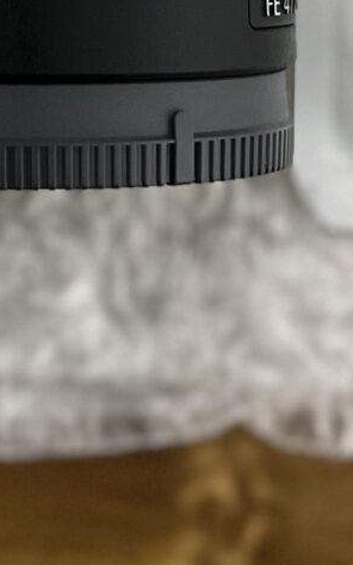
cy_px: -392
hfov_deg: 8.7
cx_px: 4
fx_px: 2295
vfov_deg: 12.9
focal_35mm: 149
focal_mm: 5.7
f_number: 1.5
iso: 250
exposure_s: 1/50
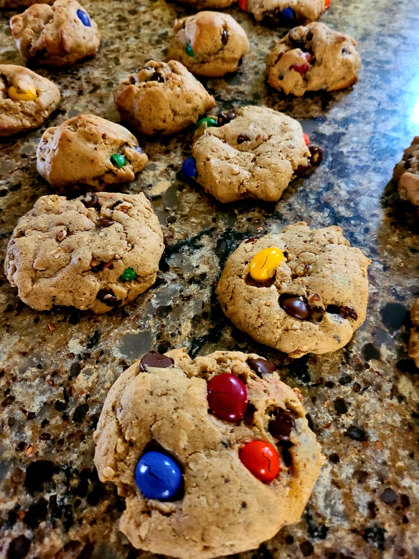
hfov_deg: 53.1
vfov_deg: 67.3
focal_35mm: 26
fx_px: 420
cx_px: 210
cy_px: 280
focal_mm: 5.4
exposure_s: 1/24
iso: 640
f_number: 1.8
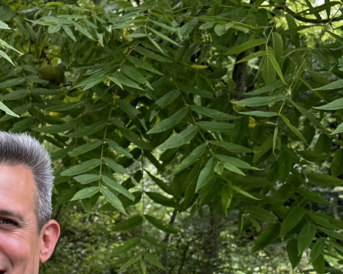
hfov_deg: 23.3
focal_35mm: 73
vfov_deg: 20.7
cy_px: 217
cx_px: -92
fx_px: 741
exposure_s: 1/318
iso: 80
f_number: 1.78
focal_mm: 6.76
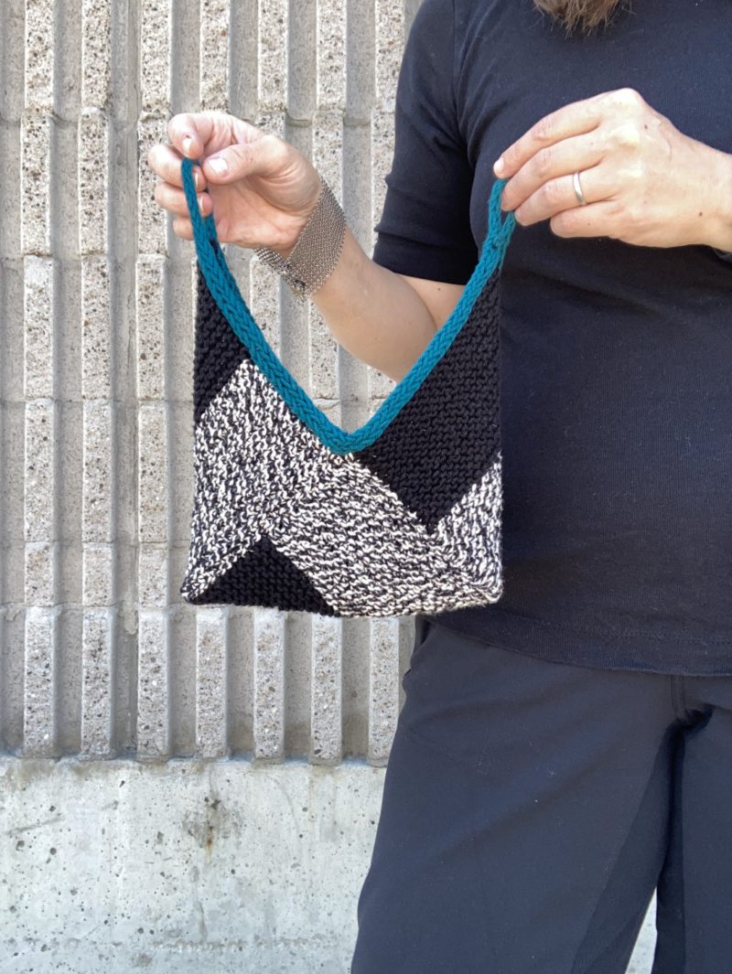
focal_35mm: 32
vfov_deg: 56.8
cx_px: 366
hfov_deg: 44.2
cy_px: 487
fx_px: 901
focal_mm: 2.87
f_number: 2.2
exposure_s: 1/121
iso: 40
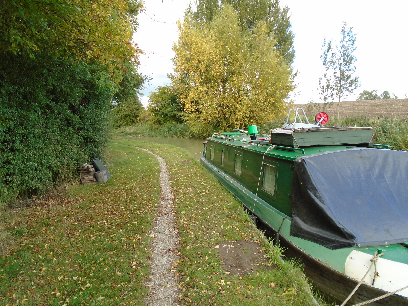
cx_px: 204
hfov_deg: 67.3
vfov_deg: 53.1
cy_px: 153
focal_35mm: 26
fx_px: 306
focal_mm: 4.6
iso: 100
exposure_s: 1/160
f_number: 3.2
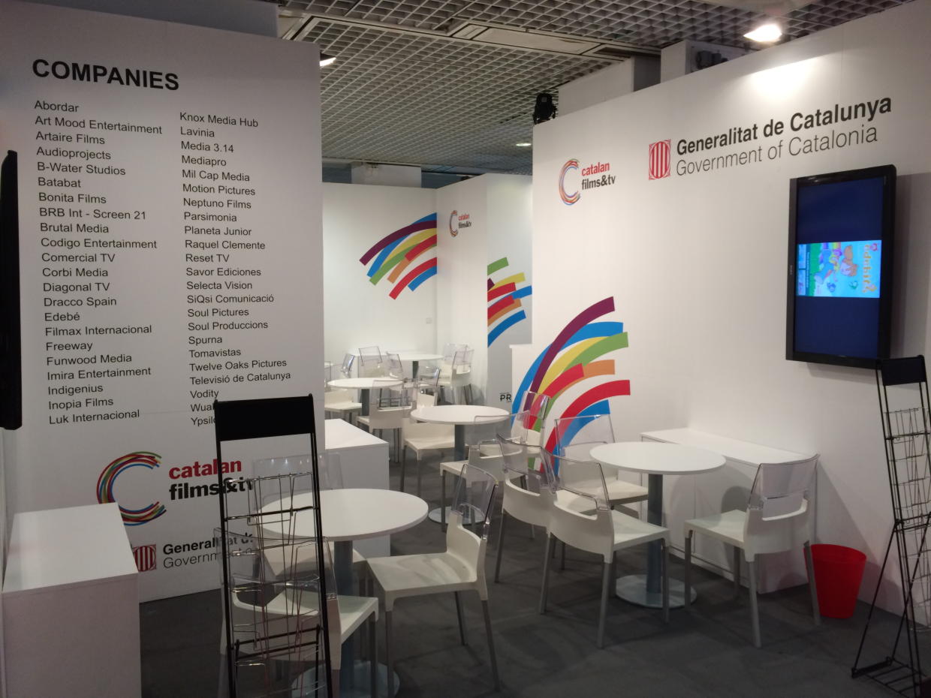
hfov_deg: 61.7
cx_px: 466
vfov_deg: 48.2
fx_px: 780
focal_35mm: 29
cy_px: 349
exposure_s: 1/33
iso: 40
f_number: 2.2
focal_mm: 4.15
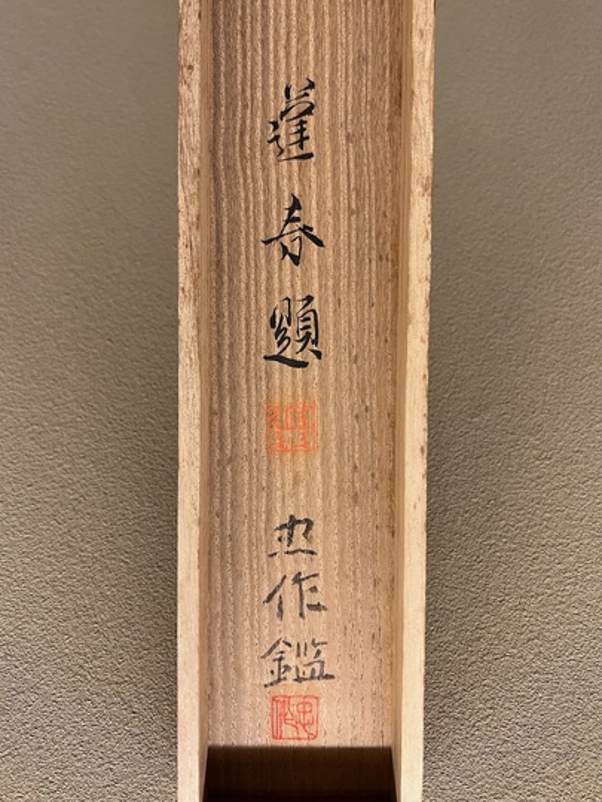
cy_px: 401
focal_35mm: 26
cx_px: 301
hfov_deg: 53.1
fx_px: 603
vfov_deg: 67.3
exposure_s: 1/60
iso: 80
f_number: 1.5
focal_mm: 5.7
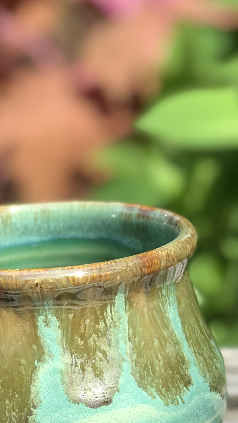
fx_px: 1660
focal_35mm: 148
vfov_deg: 14.3
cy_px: 424
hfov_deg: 8.2
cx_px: 47
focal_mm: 6.6
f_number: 2.8
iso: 20
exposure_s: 1/499
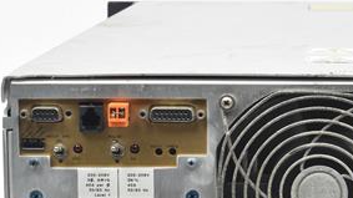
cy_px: 97
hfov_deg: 15.0
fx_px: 1310
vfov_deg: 8.7
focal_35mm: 140
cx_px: 367
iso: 200
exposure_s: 1/200
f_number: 16
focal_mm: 42
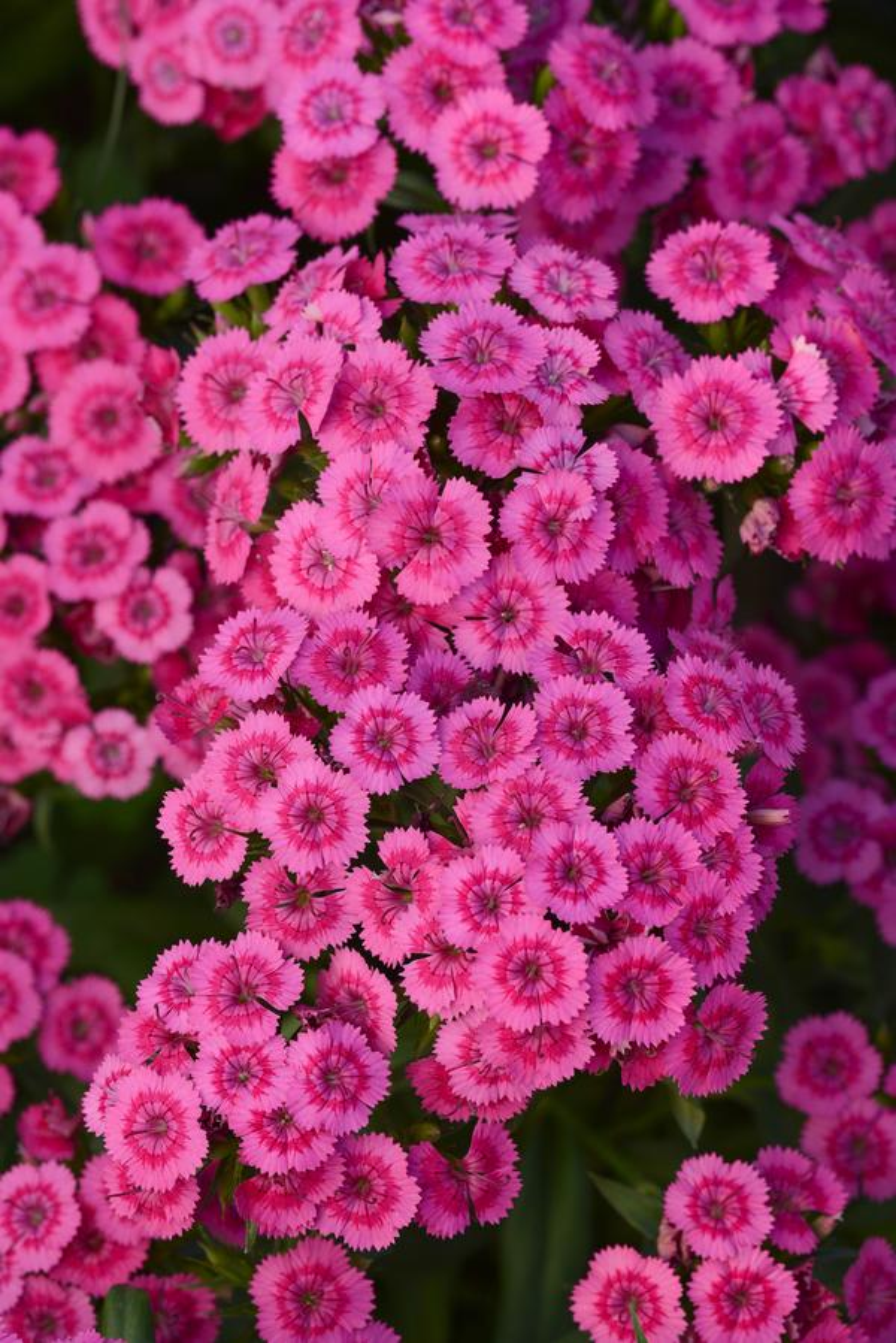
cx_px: 448
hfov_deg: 13.1
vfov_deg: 19.5
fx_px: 3917
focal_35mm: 105
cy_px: 672
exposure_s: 1/60
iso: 200
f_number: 11
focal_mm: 105
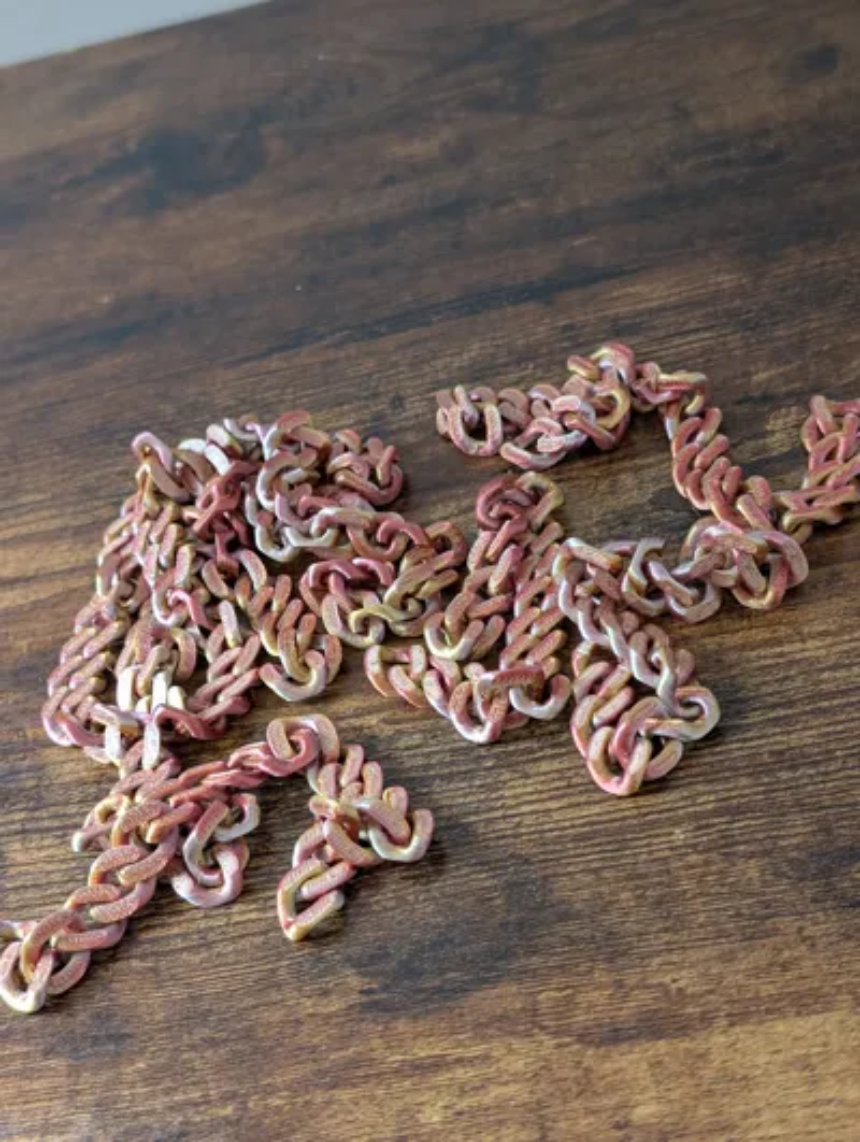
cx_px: 430
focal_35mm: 49
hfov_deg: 29.8
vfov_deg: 38.9
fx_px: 1619
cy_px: 571
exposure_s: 1/55.2
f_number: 1.68
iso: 170
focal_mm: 6.9
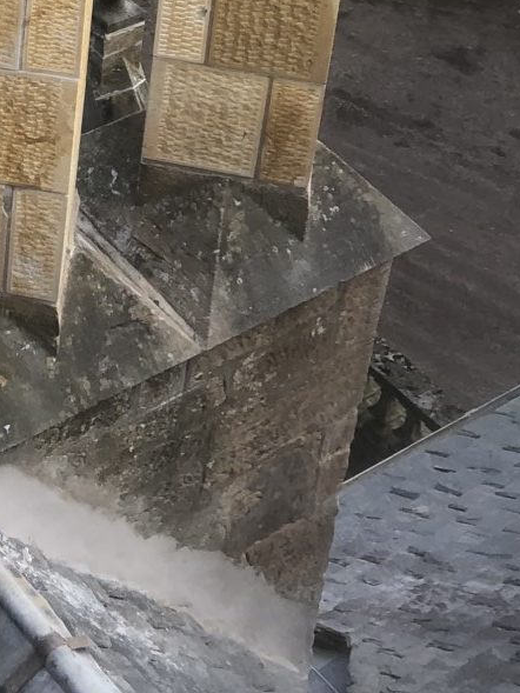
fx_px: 1902
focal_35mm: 95
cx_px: -232
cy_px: -248
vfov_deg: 18.9
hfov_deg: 14.6
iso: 20
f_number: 1.8
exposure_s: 1/211
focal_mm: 3.99
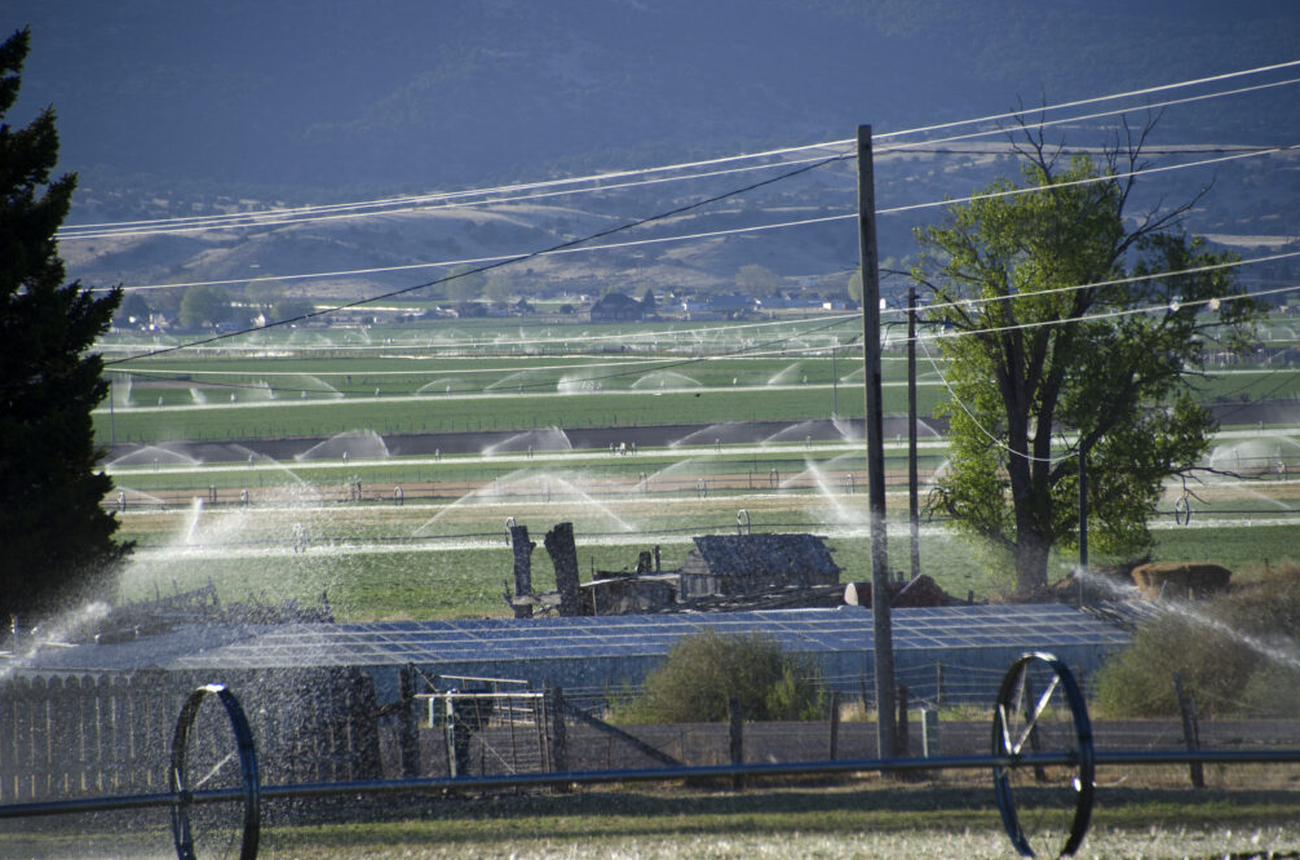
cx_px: 653
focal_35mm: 336
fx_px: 12106
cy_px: 434
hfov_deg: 6.1
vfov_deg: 4.1
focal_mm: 220
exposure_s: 1/800
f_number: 7.1
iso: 200
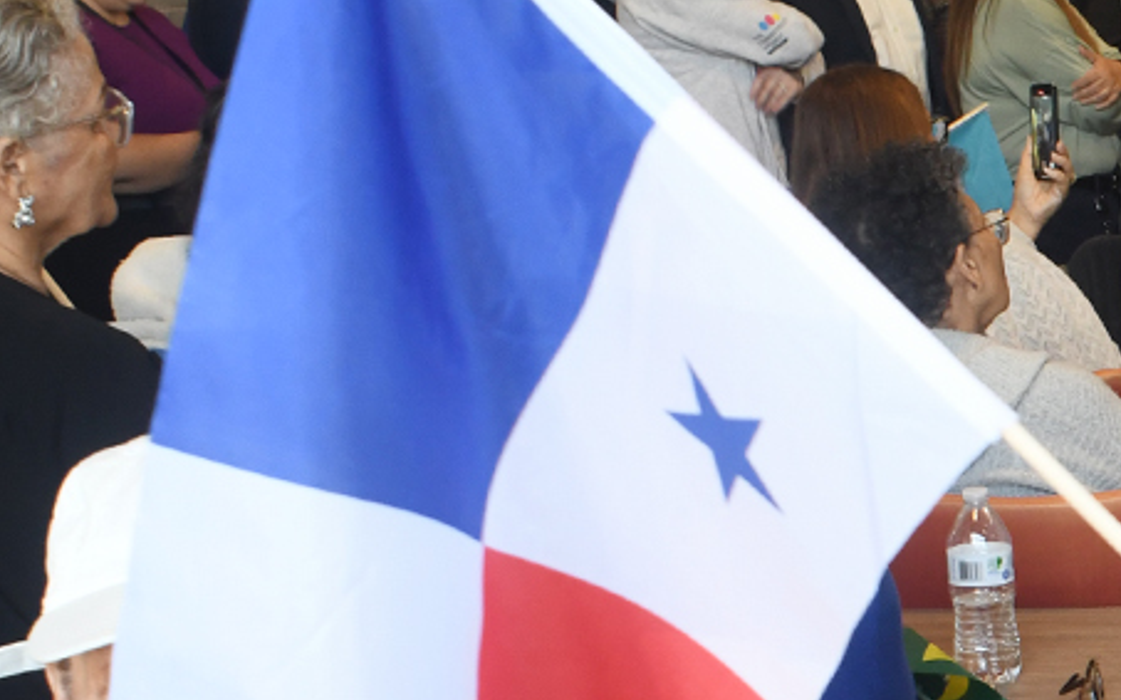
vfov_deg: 15.3
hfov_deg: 22.6
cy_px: 942
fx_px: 2474
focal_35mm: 81
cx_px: 1492
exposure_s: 1/80
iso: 800
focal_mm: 20
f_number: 6.3
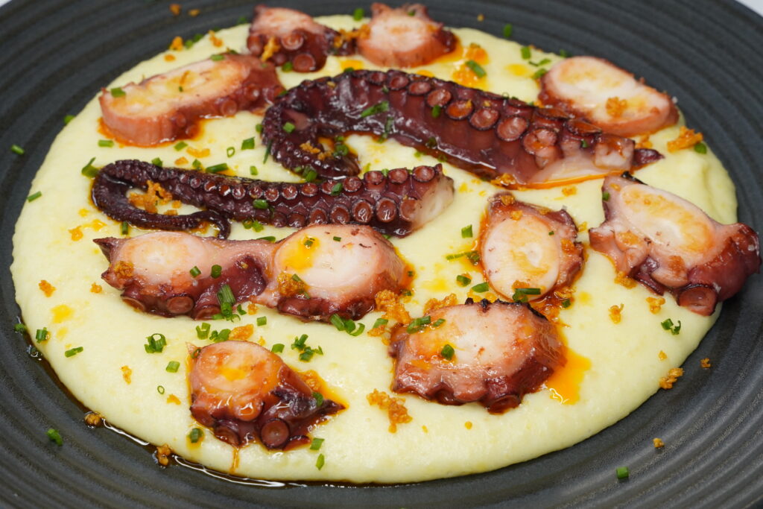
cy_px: 254
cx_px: 382
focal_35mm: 90
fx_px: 1908
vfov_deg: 15.2
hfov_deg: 22.6
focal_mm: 60
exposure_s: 1/160
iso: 1000
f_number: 10
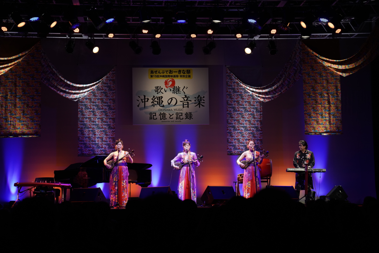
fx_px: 737
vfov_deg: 19.5
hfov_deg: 28.8
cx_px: 190
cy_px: 126
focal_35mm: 70
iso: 1250
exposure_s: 1/200
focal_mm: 70
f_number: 4
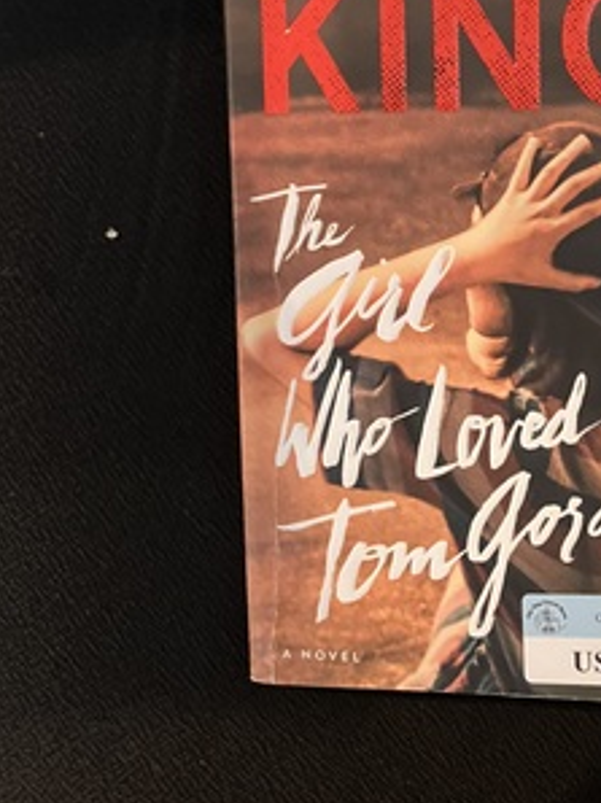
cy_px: 202
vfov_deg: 39.4
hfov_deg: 30.1
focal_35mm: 47
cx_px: 478
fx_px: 1090
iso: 640
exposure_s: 1/24
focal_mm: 3.99
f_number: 1.8
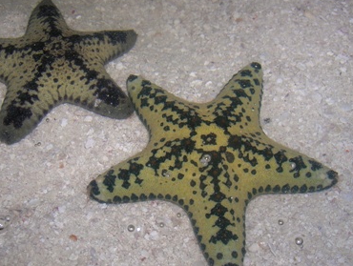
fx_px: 419
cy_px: 148
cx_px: 150
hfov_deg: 45.6
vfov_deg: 35.2
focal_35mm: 41
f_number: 4.9
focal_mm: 5.7
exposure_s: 1/60.1
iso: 50
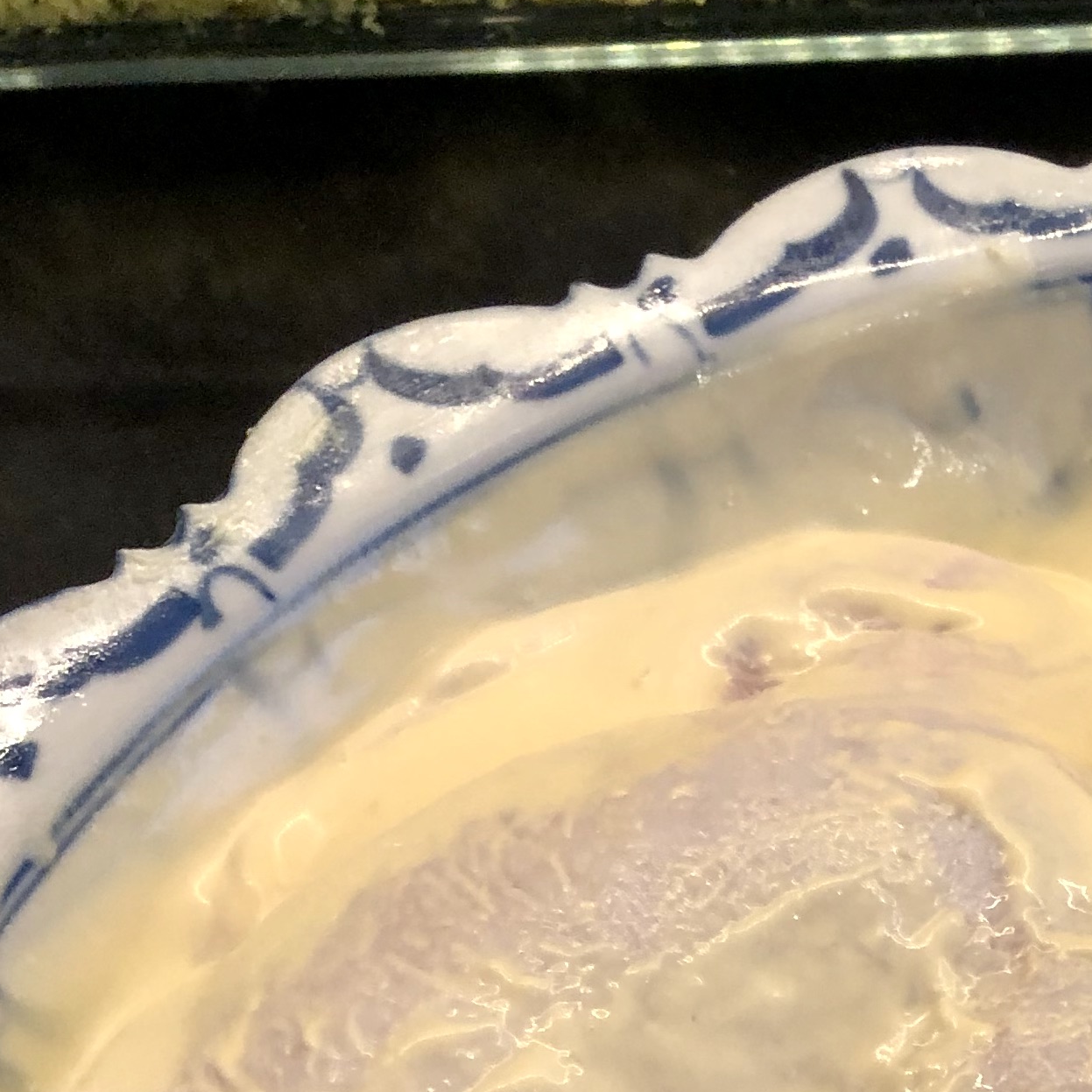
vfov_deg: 19.4
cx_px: 1296
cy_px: 1545
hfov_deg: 20.3
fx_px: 2855
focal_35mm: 80
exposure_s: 1/17
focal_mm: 4
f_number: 1.8
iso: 40
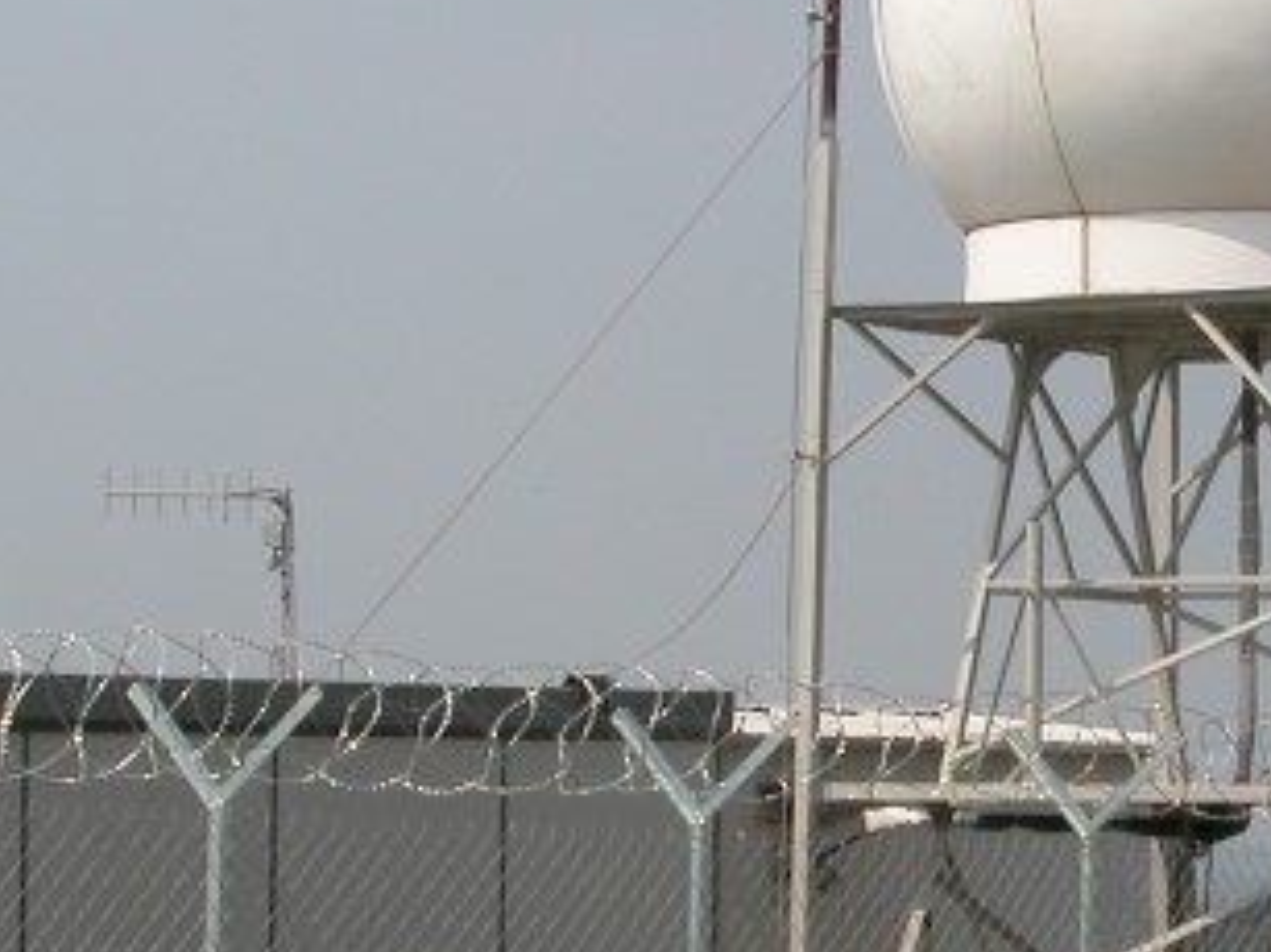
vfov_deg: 8.4
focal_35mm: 176
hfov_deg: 11.2
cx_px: 1072
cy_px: 559
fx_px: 6460
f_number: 6.9
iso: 100
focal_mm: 13.7
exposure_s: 1/431
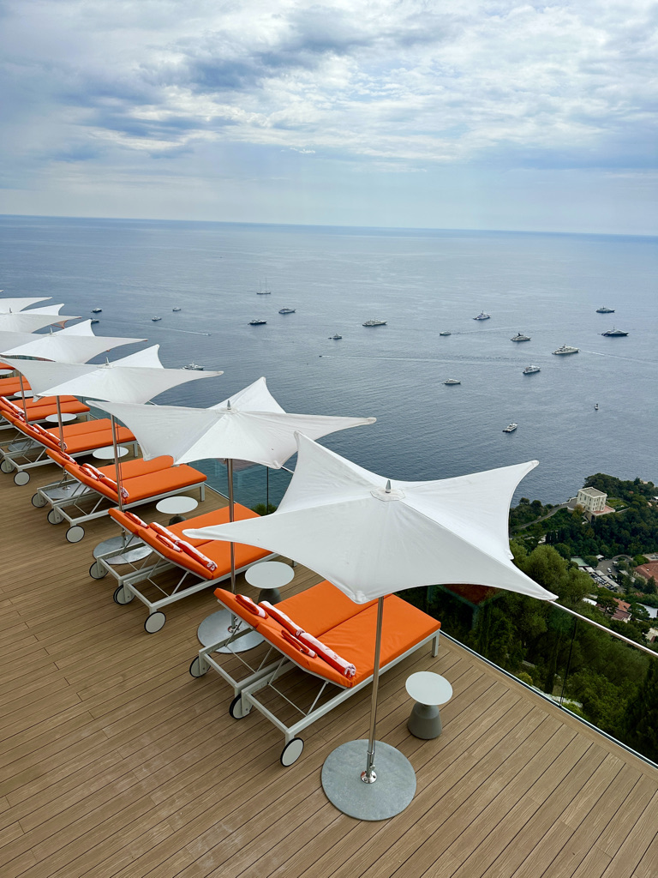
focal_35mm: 24
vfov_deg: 71.6
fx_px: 608
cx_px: 329
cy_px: 439
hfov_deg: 56.8
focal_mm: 6.86
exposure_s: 1/7576
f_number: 1.78
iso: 80
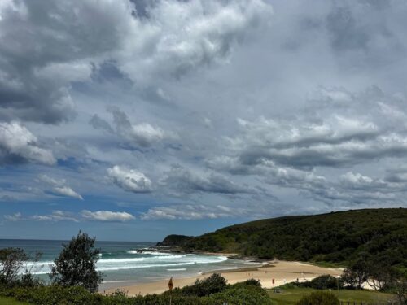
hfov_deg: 71.6
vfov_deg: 56.8
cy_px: 152
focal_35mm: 24
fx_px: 282
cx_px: 204
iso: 80
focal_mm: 6.76
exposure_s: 1/20000
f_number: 1.78
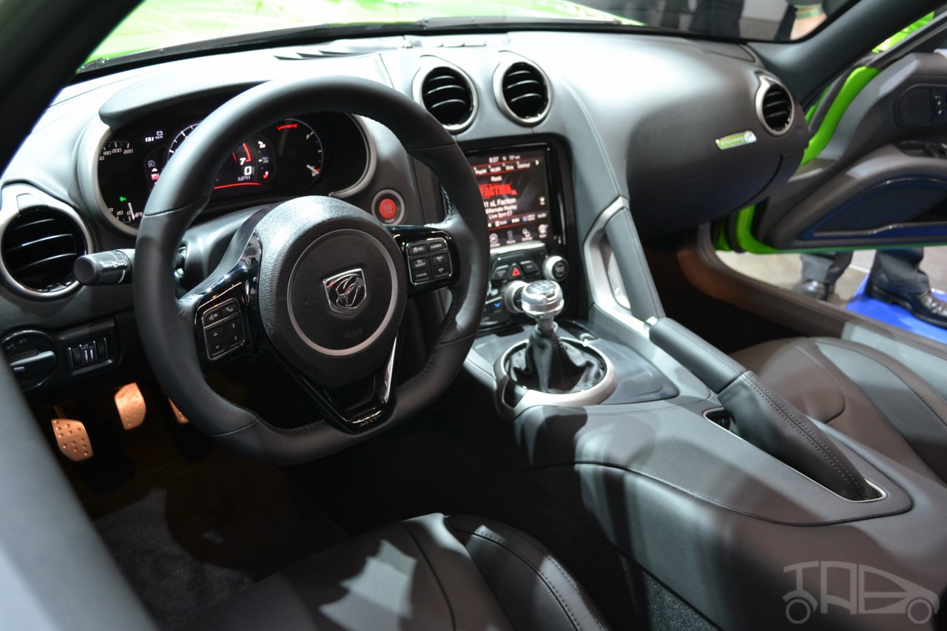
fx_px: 868
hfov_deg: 57.2
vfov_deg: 40.0
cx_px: 474
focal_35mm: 33
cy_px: 316
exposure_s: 1/20
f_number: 3.8
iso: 400
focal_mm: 22
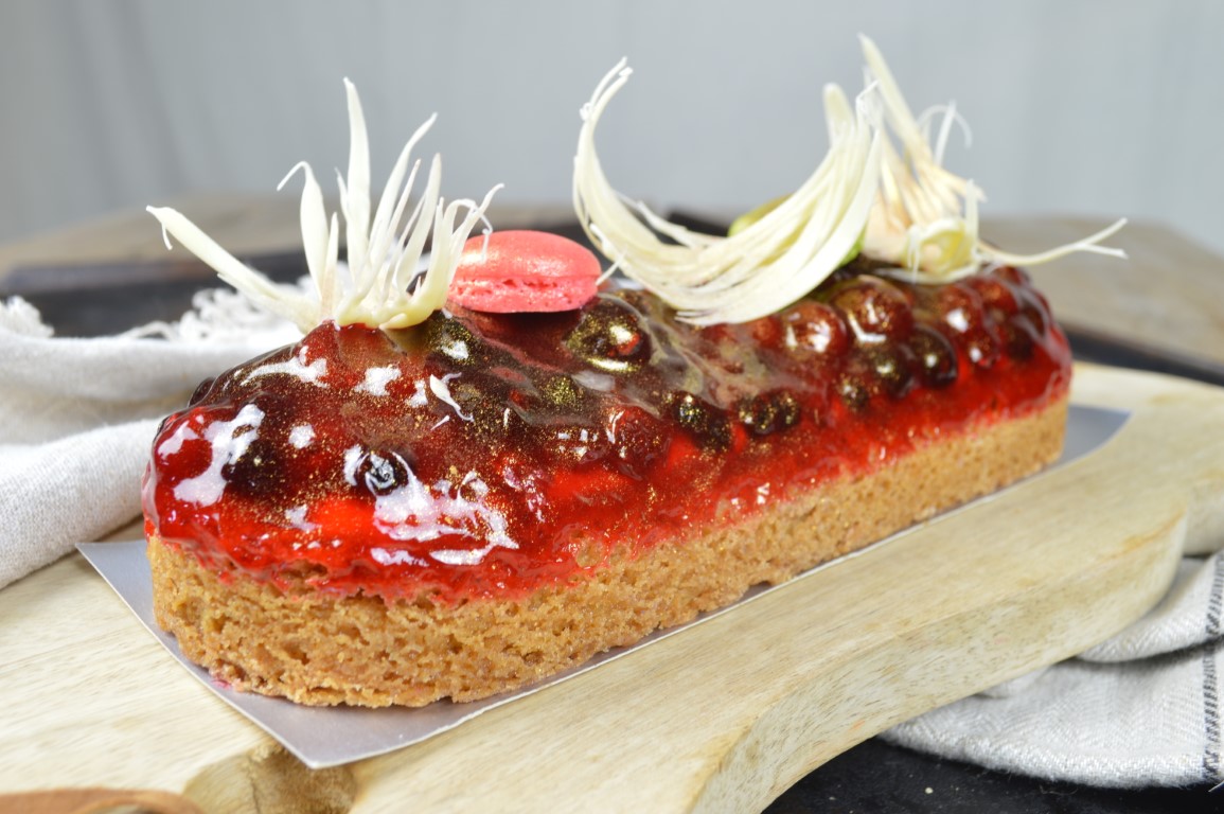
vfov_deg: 36.8
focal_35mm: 36
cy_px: 407
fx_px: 1223
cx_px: 612
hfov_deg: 53.2
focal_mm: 24
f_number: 6.3
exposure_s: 1/3
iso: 100
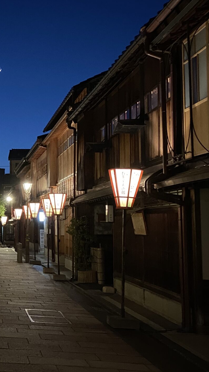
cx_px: -66
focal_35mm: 51
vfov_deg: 40.6
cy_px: 184
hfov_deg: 21.2
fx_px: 502
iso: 1250
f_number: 1.8
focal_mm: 4.25
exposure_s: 1/15
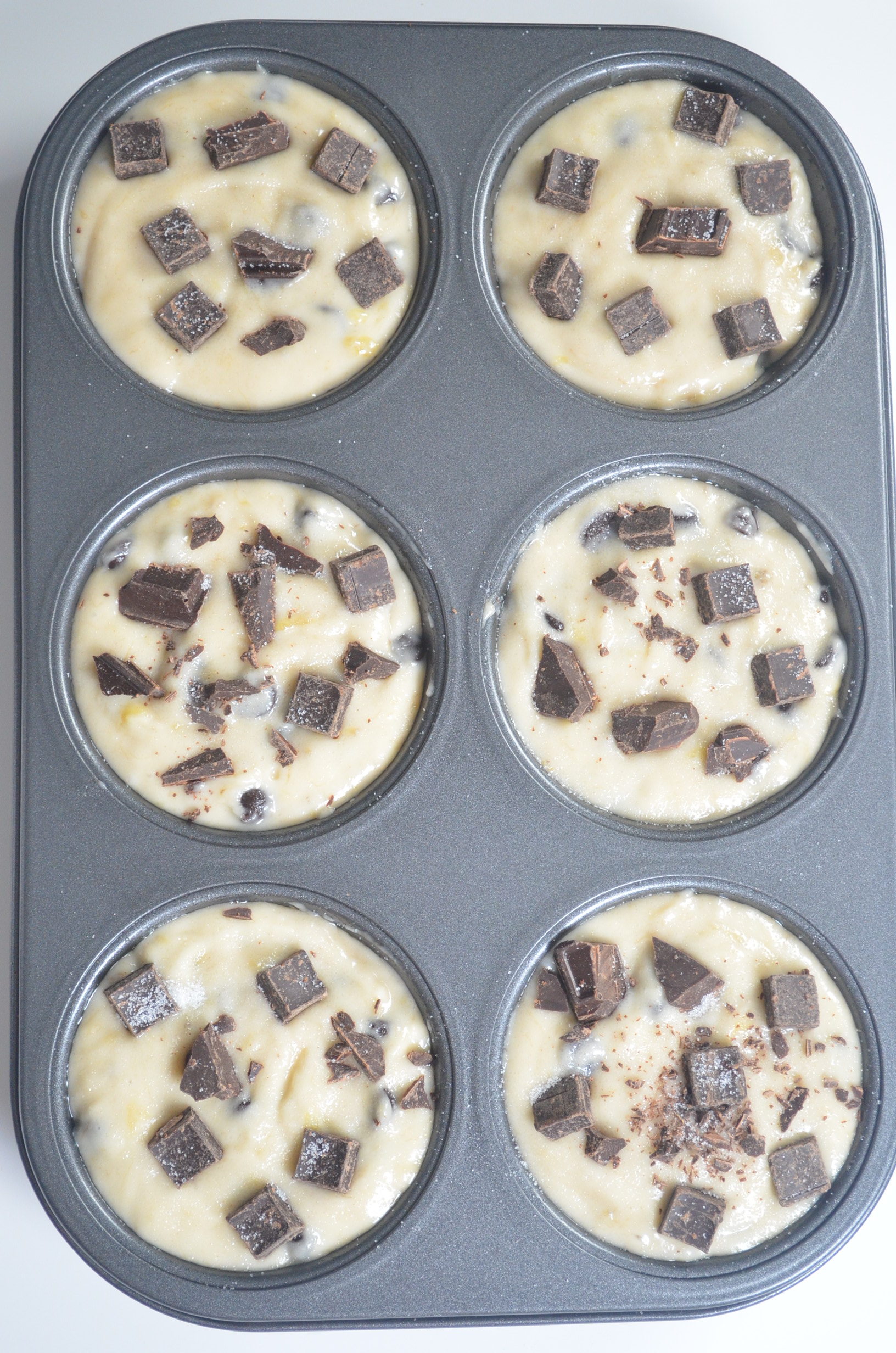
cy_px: 676
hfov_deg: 22.5
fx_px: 2250
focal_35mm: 60
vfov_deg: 33.5
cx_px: 448
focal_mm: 40
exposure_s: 1/20
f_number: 5.3
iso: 1600
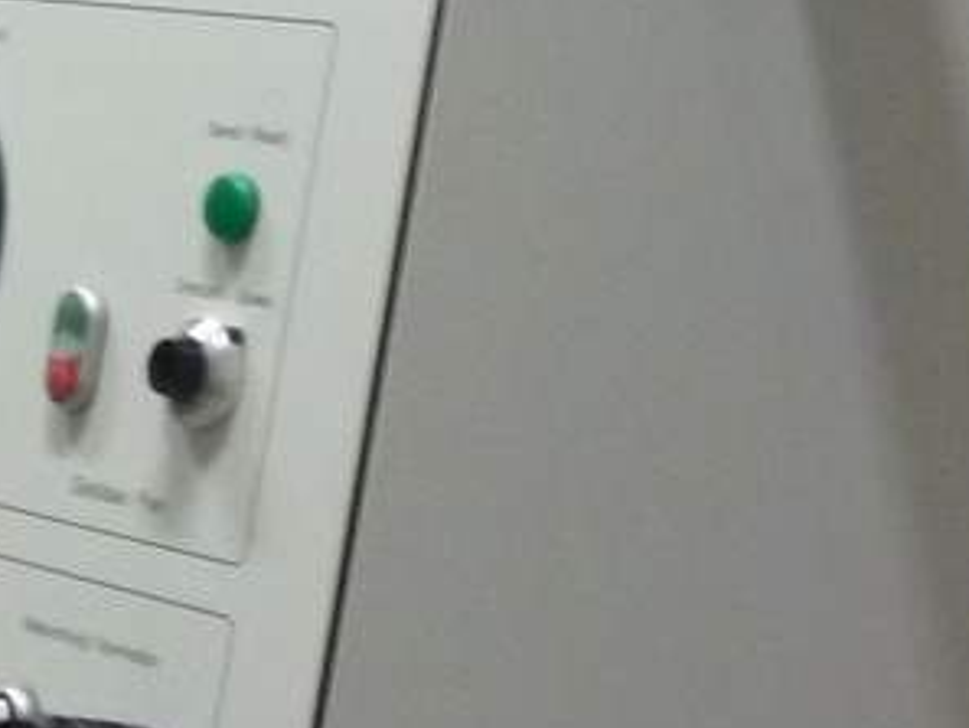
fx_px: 4229
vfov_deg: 9.8
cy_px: 10
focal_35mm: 151
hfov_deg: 12.7
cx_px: -287
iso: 400
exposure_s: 1/30
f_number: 3.1
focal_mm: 5
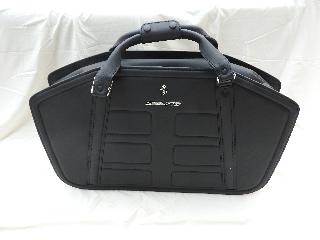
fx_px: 222
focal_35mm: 24
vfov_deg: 56.8
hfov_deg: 71.6
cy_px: 120
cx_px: 160
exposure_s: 1/40
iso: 100
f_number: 3.3
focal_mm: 4.3
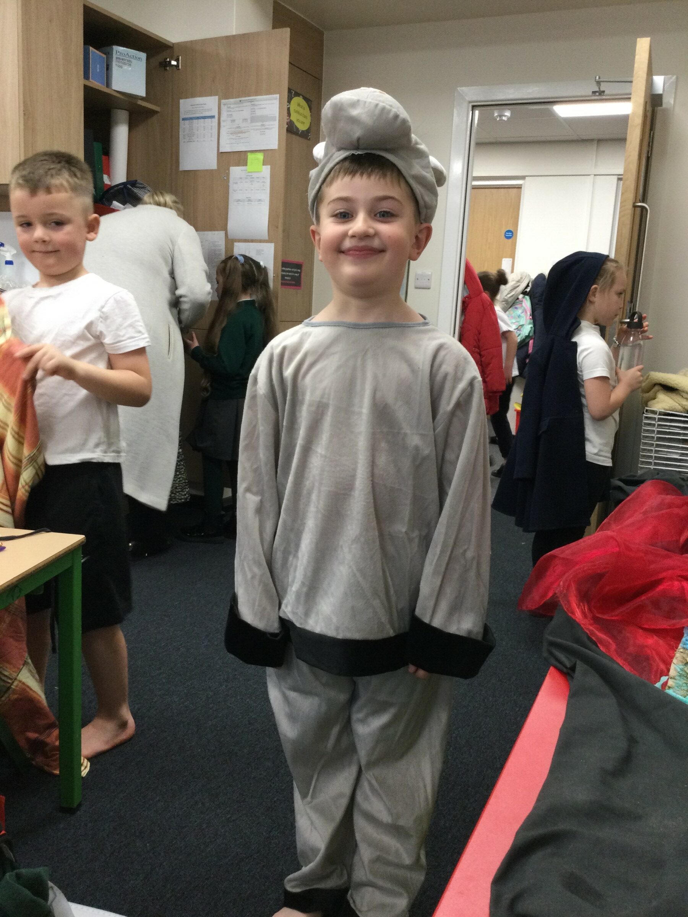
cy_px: 458
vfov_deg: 58.4
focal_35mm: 31
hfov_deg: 45.4
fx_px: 822
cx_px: 344
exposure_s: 1/33
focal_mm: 3.3
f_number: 2.4
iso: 100
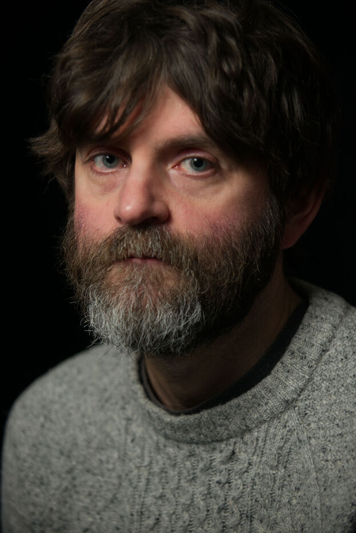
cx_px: 178
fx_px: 2074
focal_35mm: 140
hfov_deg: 9.8
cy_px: 266
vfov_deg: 14.6
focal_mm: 140
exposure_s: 1/200
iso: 640
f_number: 4
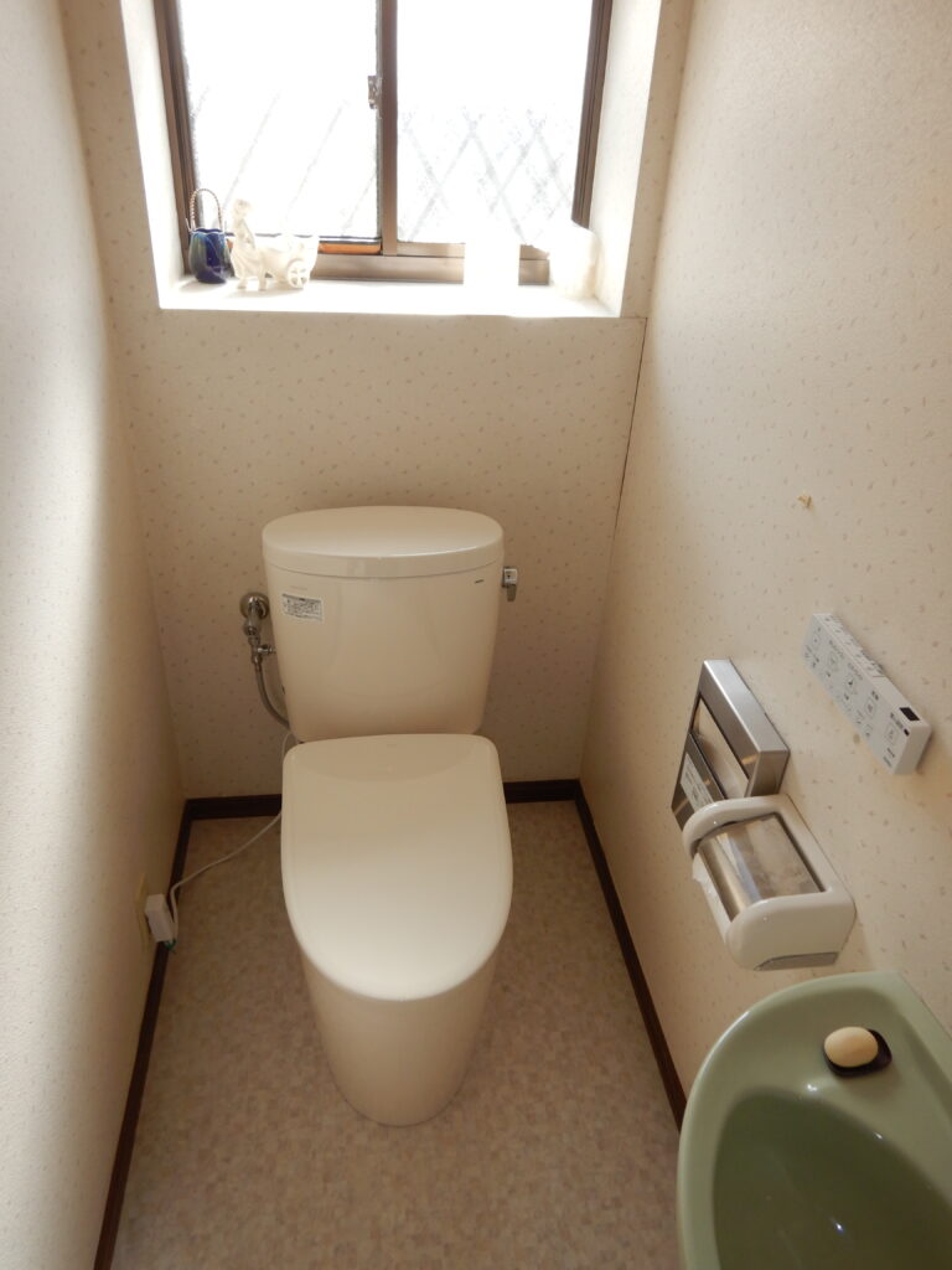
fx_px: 880
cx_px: 476
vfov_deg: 71.6
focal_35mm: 24
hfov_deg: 56.8
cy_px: 635
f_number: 2.8
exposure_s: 1/160
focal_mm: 4.3
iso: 125
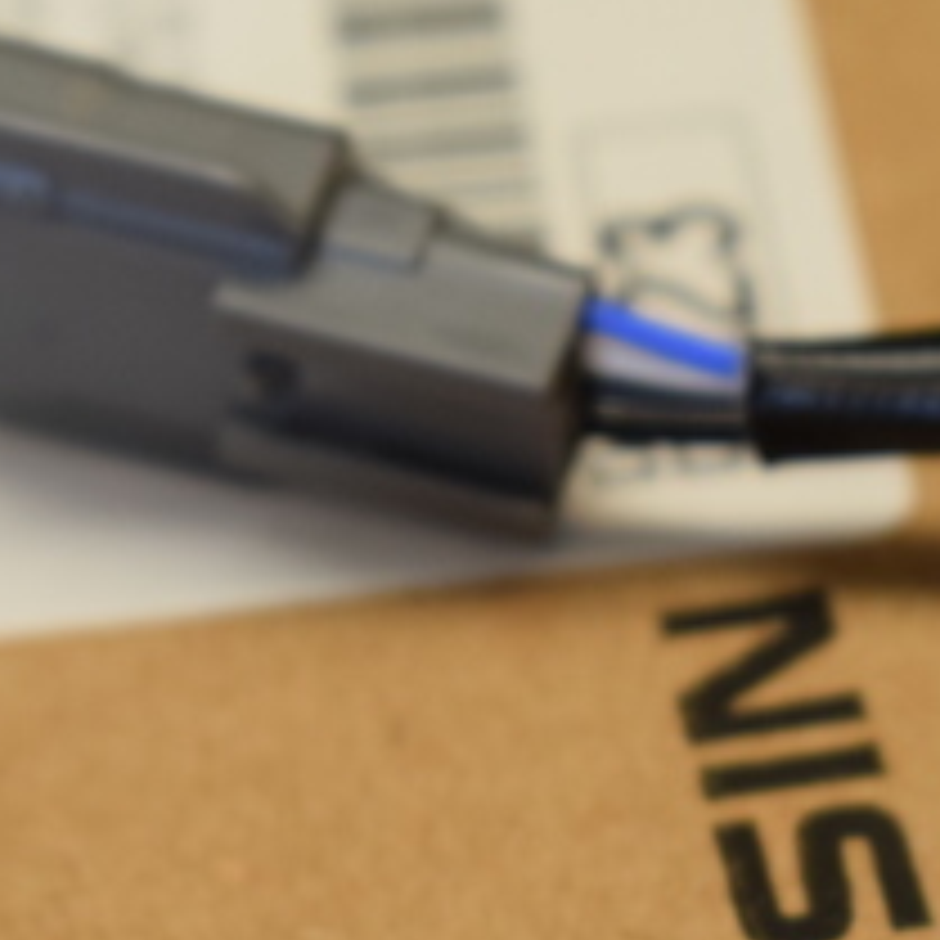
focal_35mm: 203
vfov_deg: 8.6
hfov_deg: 8.6
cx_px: 522
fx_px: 6237
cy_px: 798
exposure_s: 1/125
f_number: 5.6
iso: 1000
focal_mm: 52
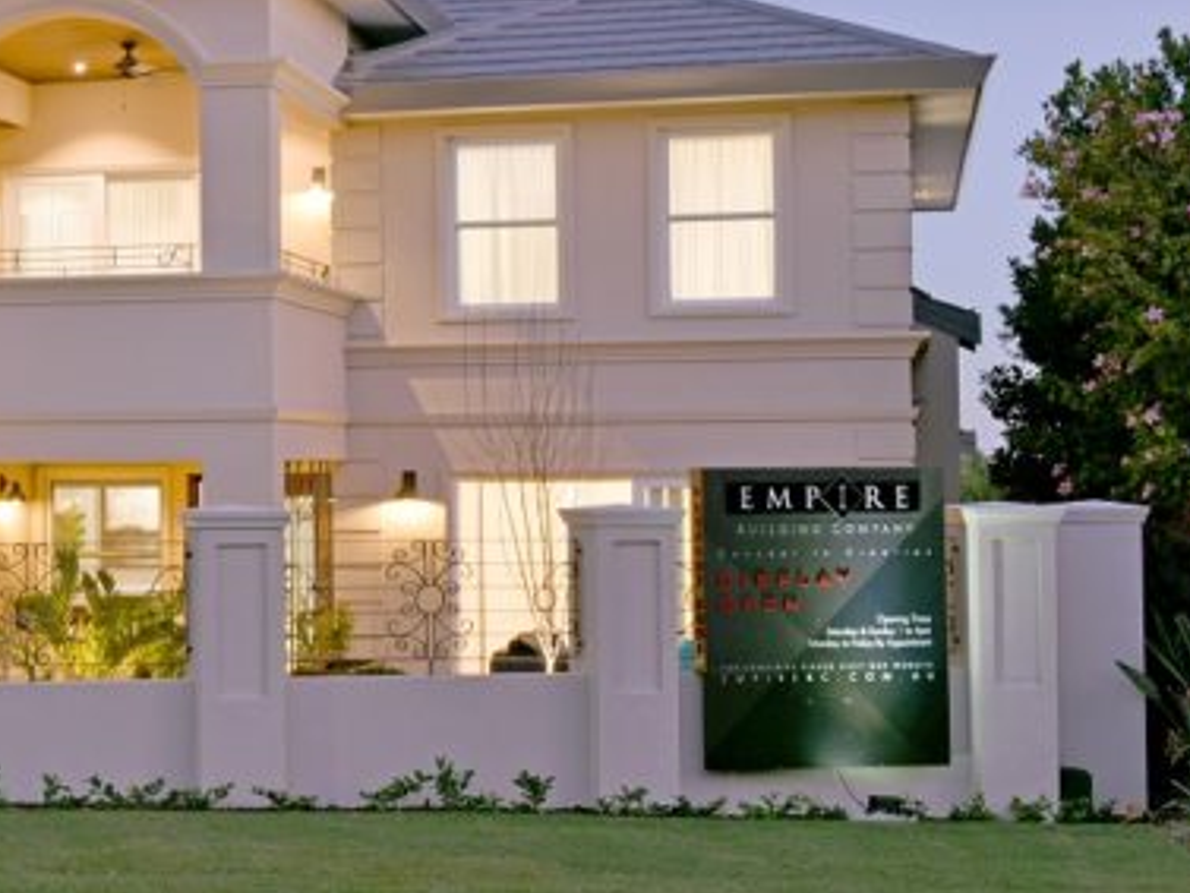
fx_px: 2338
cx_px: 32
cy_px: 262
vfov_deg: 21.5
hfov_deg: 27.1
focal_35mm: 68
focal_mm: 36
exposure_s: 1
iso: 320
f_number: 10
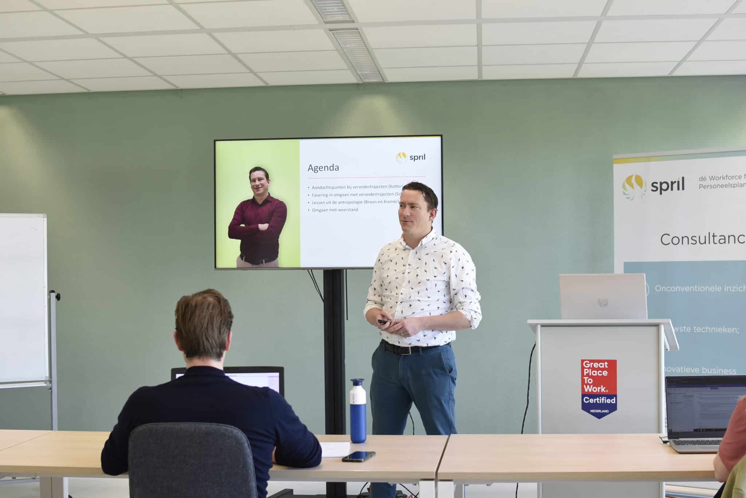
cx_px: 373
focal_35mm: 52
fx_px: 1088
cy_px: 249
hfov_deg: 37.8
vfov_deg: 25.8
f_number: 4.5
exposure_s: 1/80
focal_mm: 35
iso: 400
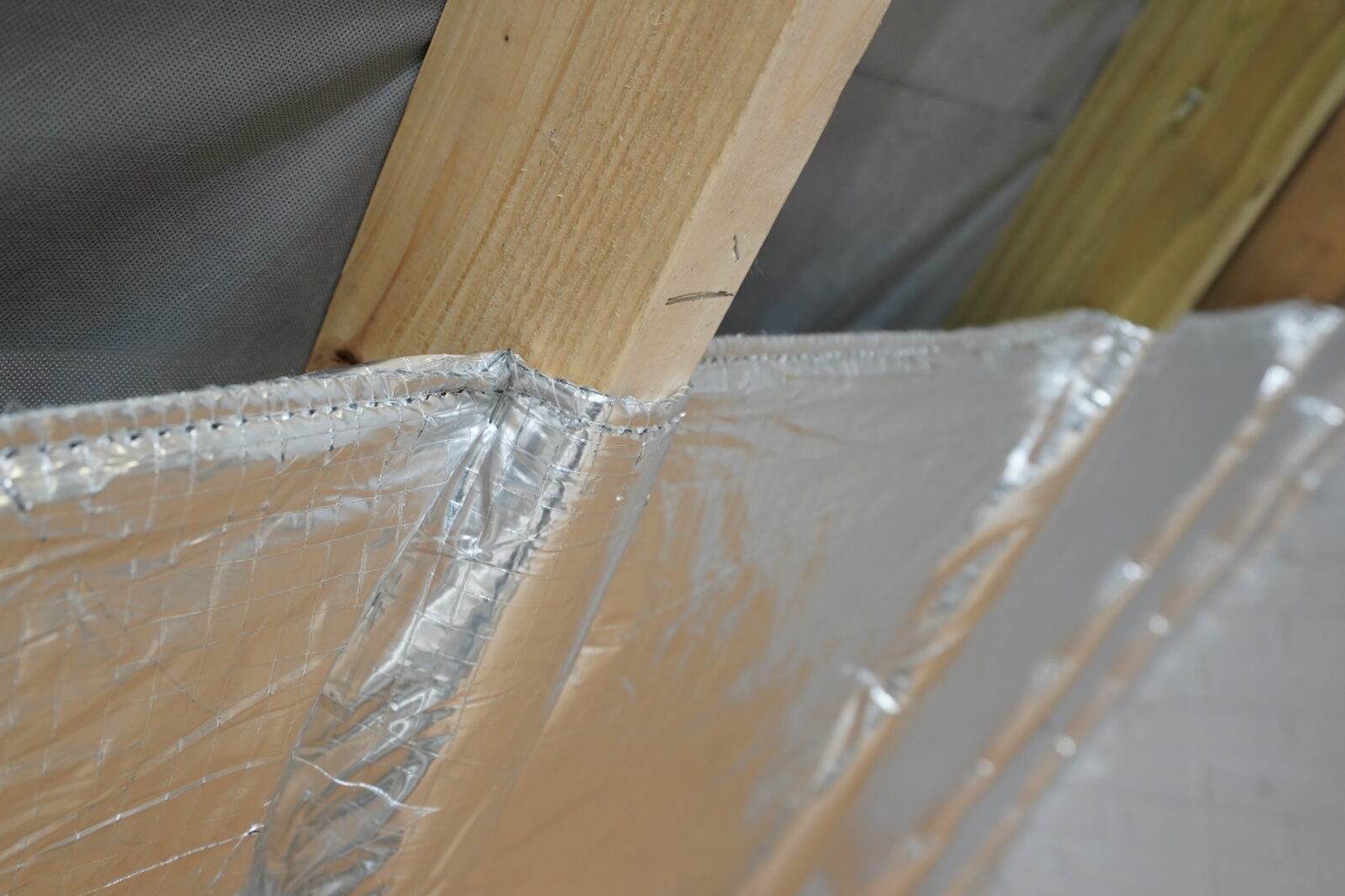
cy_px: 500
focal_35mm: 35
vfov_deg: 37.8
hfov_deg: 54.1
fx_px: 1307
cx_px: 541
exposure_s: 1/30
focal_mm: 27
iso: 1250
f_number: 4
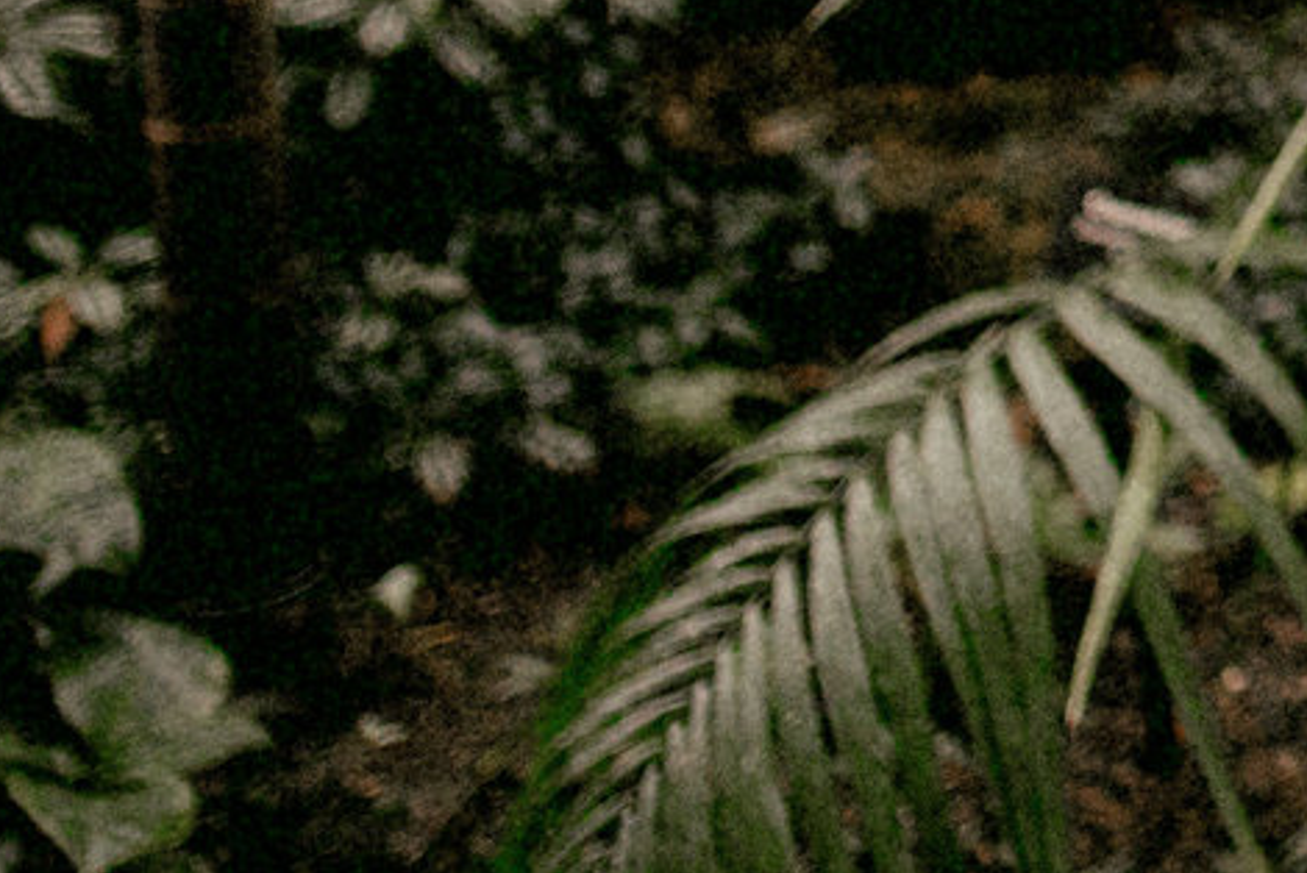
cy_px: -652
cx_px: 2948
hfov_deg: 9.9
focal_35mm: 186
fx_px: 6757
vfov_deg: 7.2
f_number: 1.4
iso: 640
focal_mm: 35
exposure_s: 1/4000
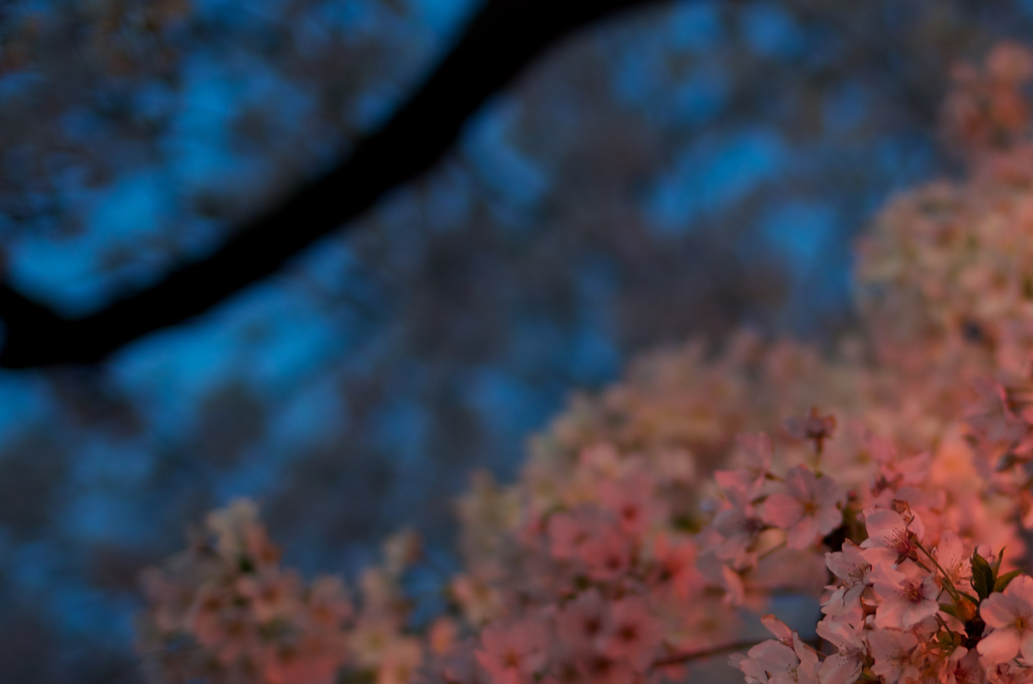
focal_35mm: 92
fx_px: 2635
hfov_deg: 21.6
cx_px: 964
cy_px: 683
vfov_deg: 14.6
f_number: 1.4
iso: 200
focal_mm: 30
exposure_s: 1/50
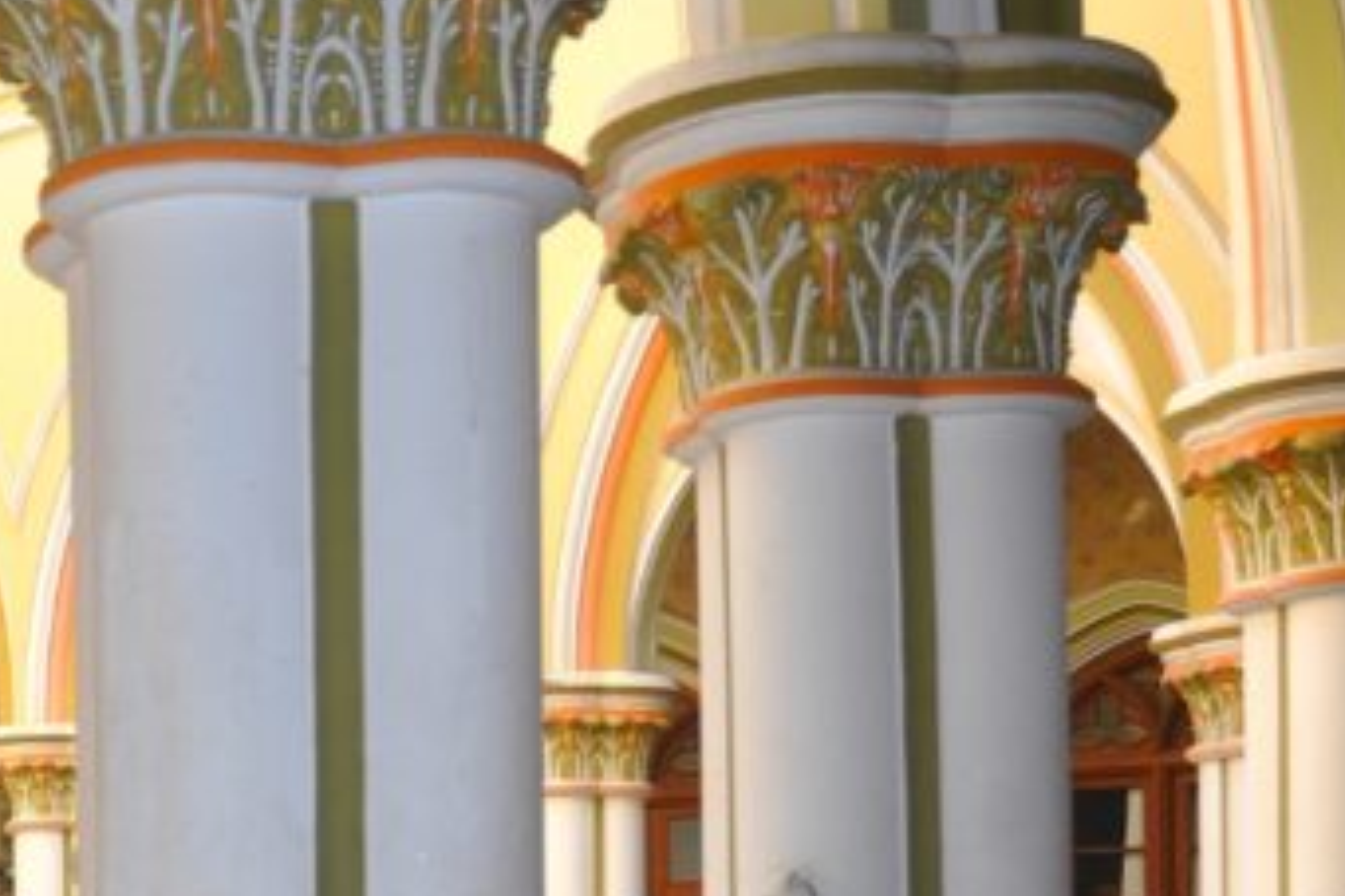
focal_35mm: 72
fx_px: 2689
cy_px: 1058
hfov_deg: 26.7
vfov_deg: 18.0
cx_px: 35
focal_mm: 16
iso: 200
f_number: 3.5
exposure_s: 1/200
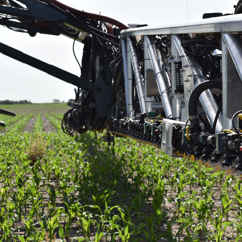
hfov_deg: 13.0
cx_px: 178
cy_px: 121
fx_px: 1060
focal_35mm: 134
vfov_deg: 13.0
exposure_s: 1/200
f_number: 11
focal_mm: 70
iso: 100
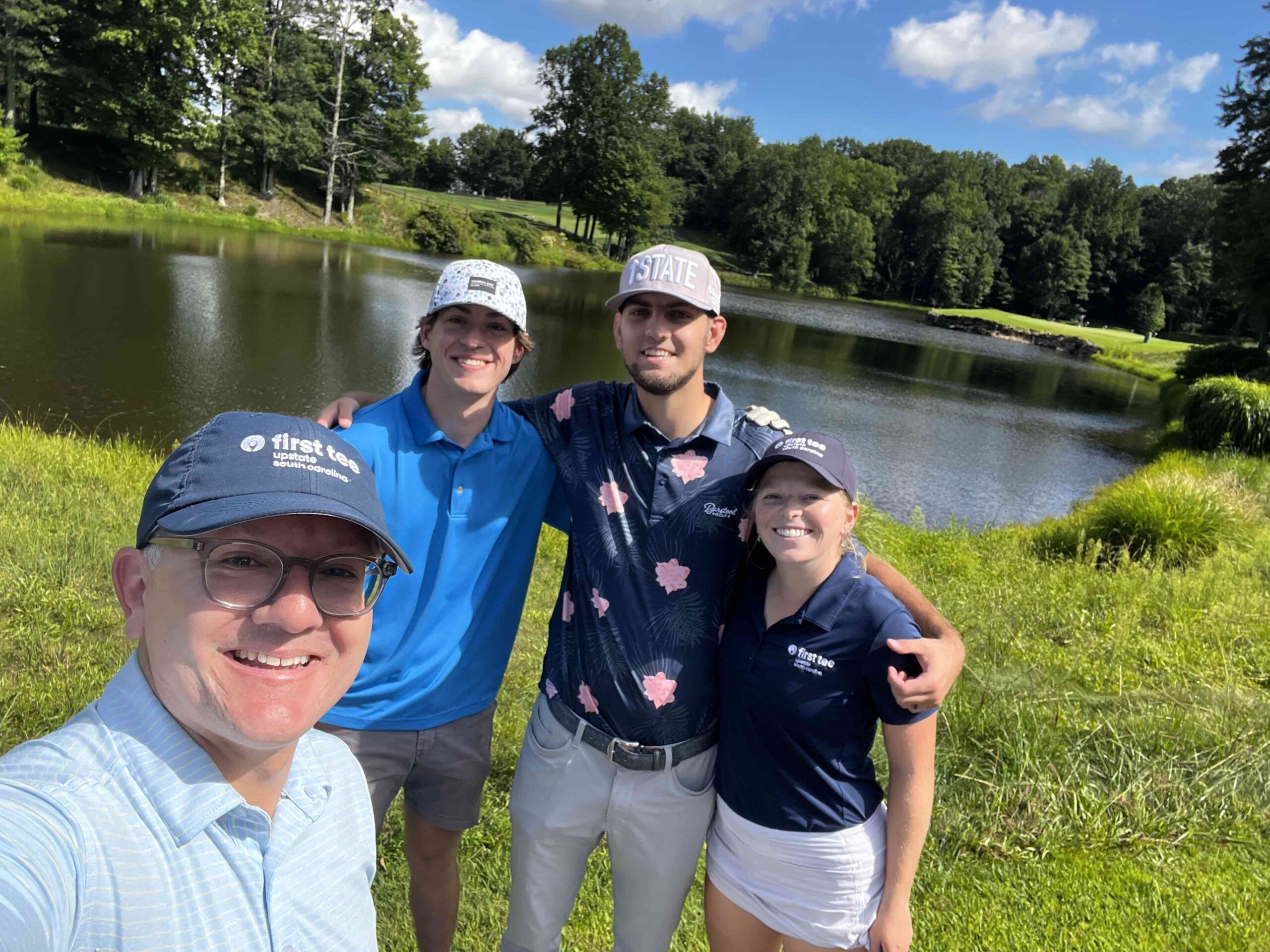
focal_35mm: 23
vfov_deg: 58.9
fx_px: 844
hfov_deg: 73.9
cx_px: 635
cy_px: 476
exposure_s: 1/575
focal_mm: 2.71
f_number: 2.2
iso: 32
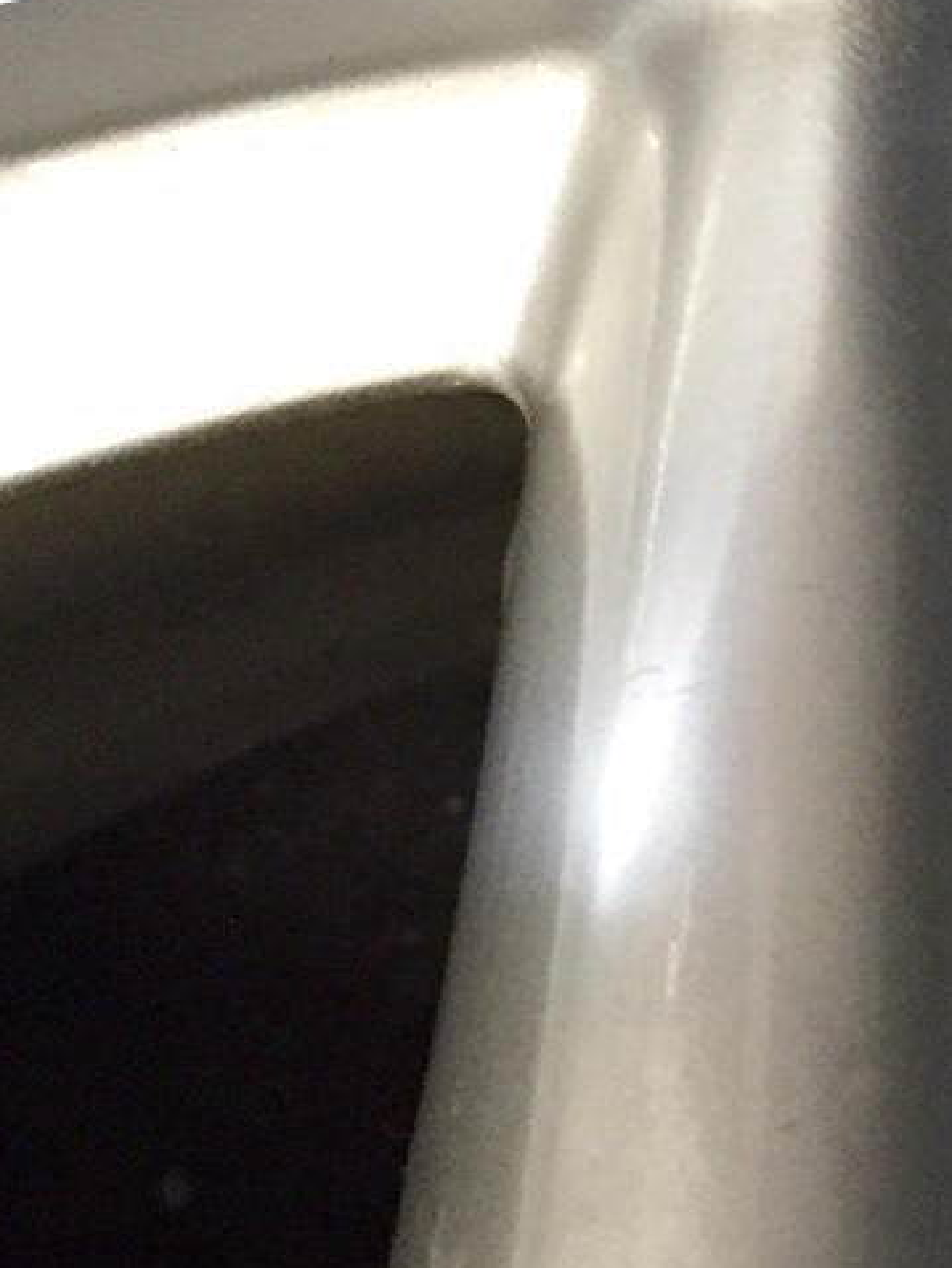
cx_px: 1570
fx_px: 3627
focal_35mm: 99
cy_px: 236
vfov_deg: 19.6
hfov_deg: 13.7
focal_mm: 4.15
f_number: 2.2
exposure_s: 1/30
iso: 200
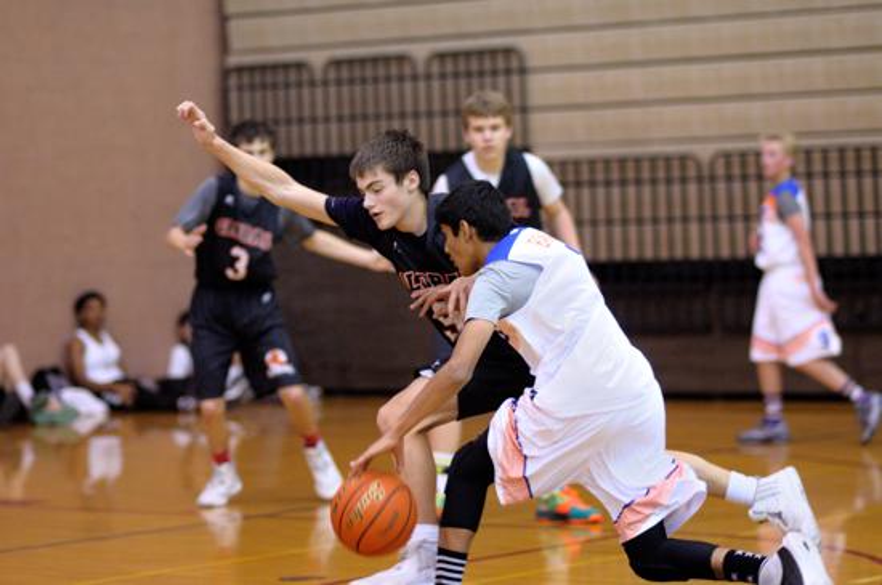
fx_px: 3119
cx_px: 441
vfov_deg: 10.7
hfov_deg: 16.1
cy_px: 292
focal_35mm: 128
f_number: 1.8
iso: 1250
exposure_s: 1/400
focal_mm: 85
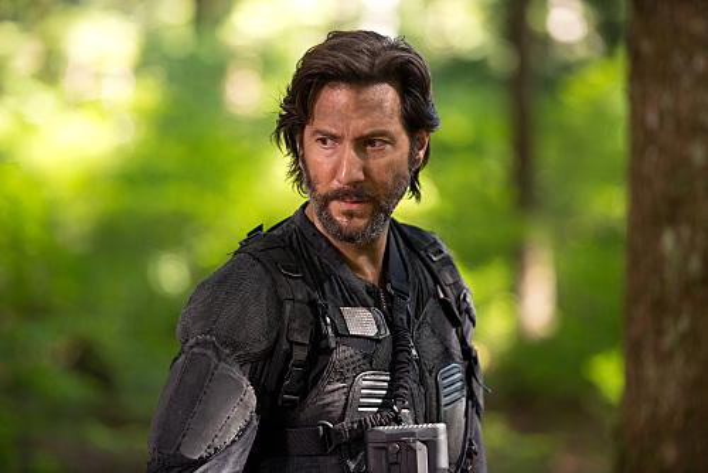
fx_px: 3444
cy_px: 236
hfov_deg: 11.7
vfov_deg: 7.9
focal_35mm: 175
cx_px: 354
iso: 640
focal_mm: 175
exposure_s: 1/125
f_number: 2.8
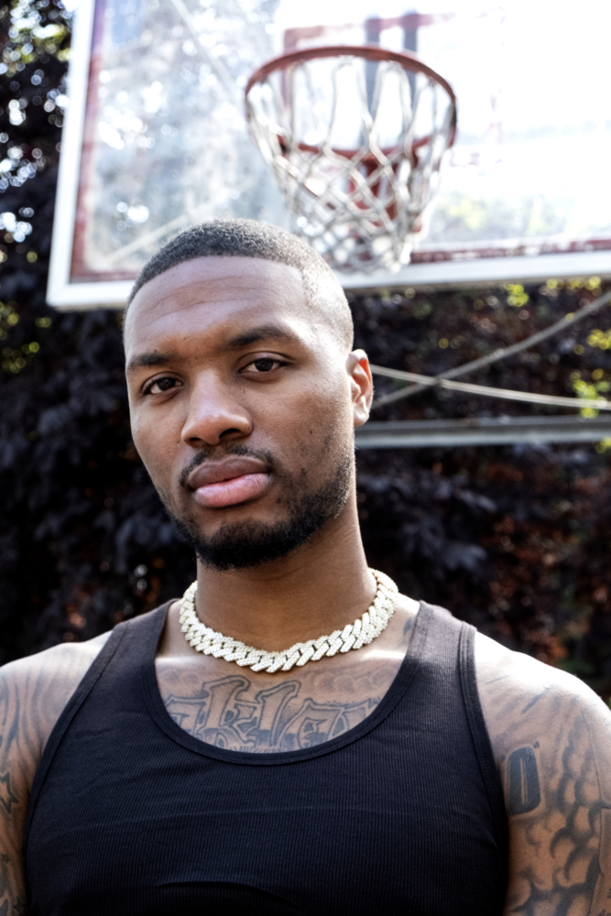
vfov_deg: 36.9
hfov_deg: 25.1
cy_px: 458
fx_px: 1374
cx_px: 306
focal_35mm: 54
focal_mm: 35.8
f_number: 5
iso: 1600
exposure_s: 1/420
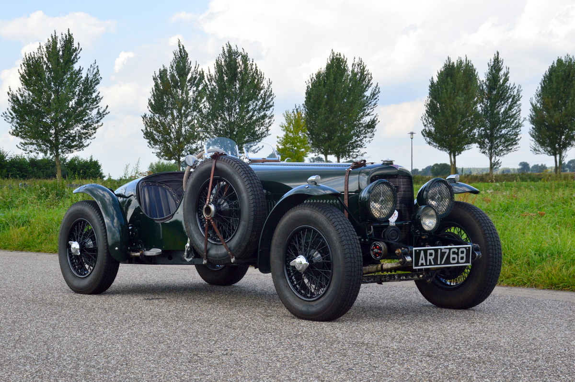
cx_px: 288
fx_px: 1149
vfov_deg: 18.9
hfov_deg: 28.1
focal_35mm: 72
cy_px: 191
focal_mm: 48
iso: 400
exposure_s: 1/400
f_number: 11
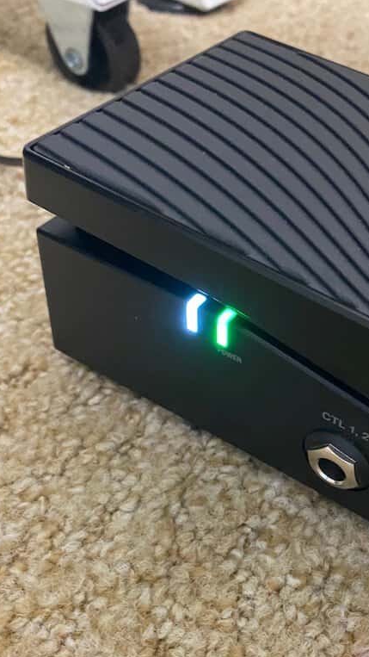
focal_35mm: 38
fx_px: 661
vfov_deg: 52.8
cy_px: 329
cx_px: 320
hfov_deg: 30.1
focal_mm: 4.25
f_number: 1.8
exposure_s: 1/30
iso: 640
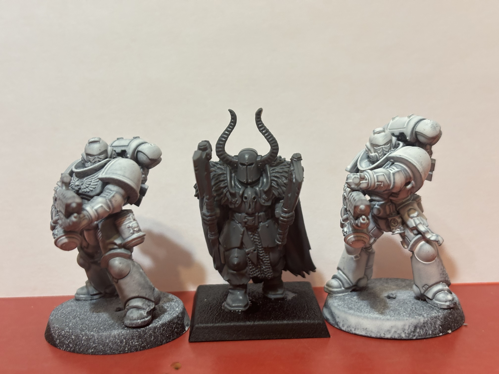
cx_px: 250
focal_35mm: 52
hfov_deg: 36.8
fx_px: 750
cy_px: 187
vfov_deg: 28.0
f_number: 1.6
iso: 100
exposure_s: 1/60
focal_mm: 5.96
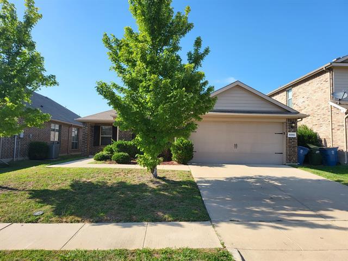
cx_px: 174
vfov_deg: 56.8
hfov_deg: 71.6
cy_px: 130
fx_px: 241
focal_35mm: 24
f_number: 1.8
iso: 40
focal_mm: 5
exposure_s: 1/1449
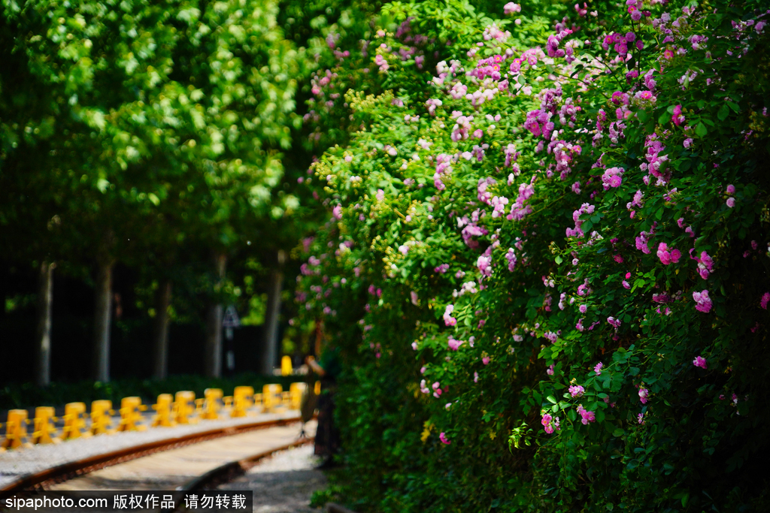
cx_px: 385
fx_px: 3936
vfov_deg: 7.5
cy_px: 256
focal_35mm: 184
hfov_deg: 11.2
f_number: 6.3
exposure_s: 1/2500
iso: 400
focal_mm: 184
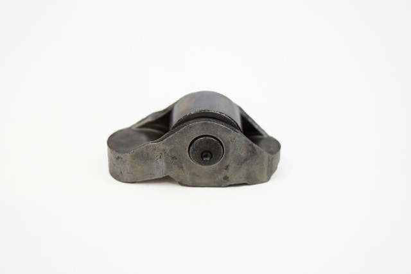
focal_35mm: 69
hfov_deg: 29.2
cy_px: 137
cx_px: 206
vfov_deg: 19.7
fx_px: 788
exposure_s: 1/125
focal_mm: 46
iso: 900
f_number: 5
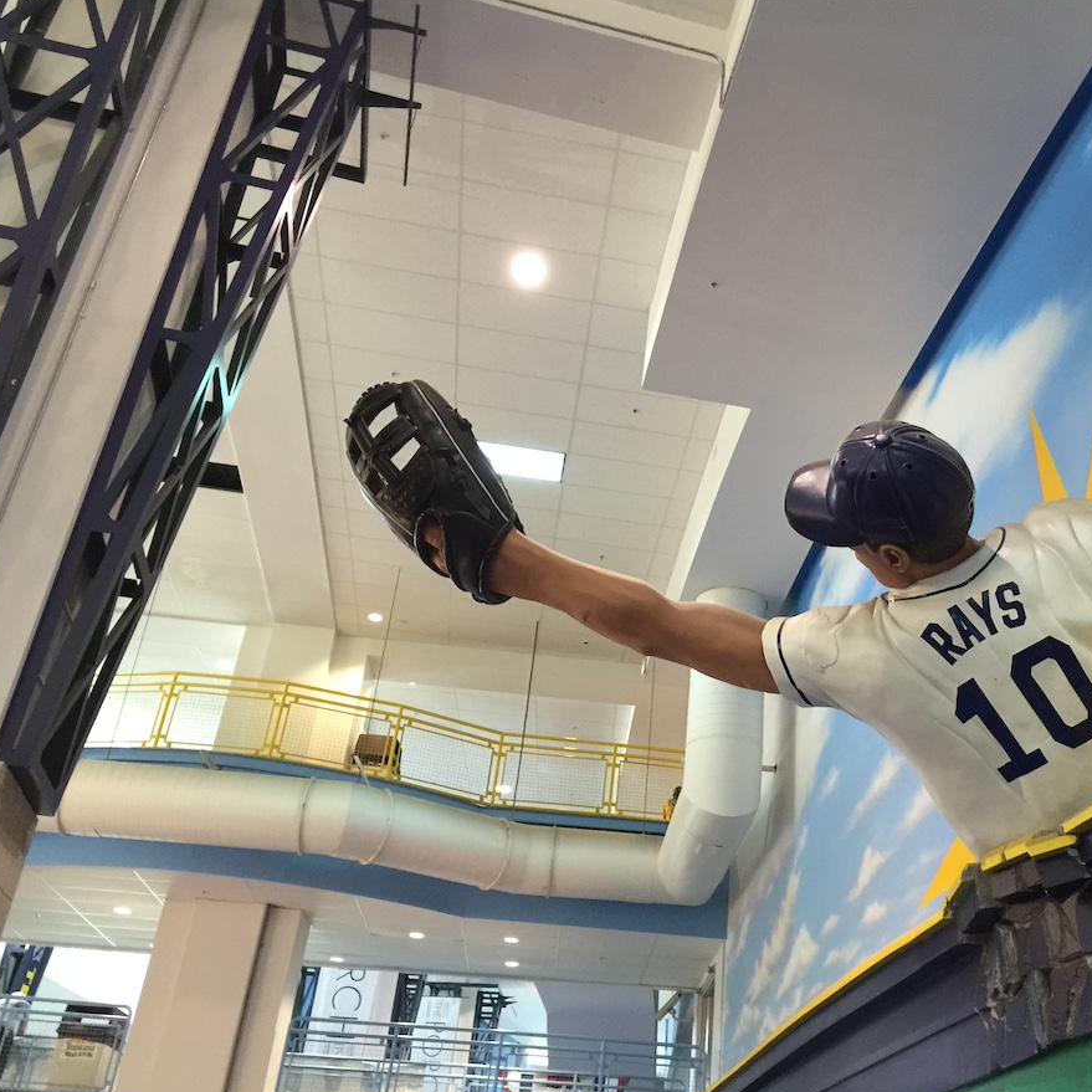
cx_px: 728
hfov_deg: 46.5
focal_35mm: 35
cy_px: 552
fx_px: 1249
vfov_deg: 47.2
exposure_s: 1/15
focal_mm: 4.15
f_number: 2.2
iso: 125
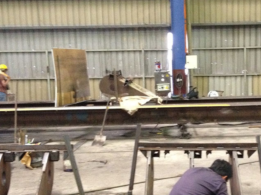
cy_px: 139
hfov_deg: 30.3
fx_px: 475
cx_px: 188
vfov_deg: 23.1
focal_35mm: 63
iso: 400
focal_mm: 4.28
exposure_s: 1/17
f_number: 2.4
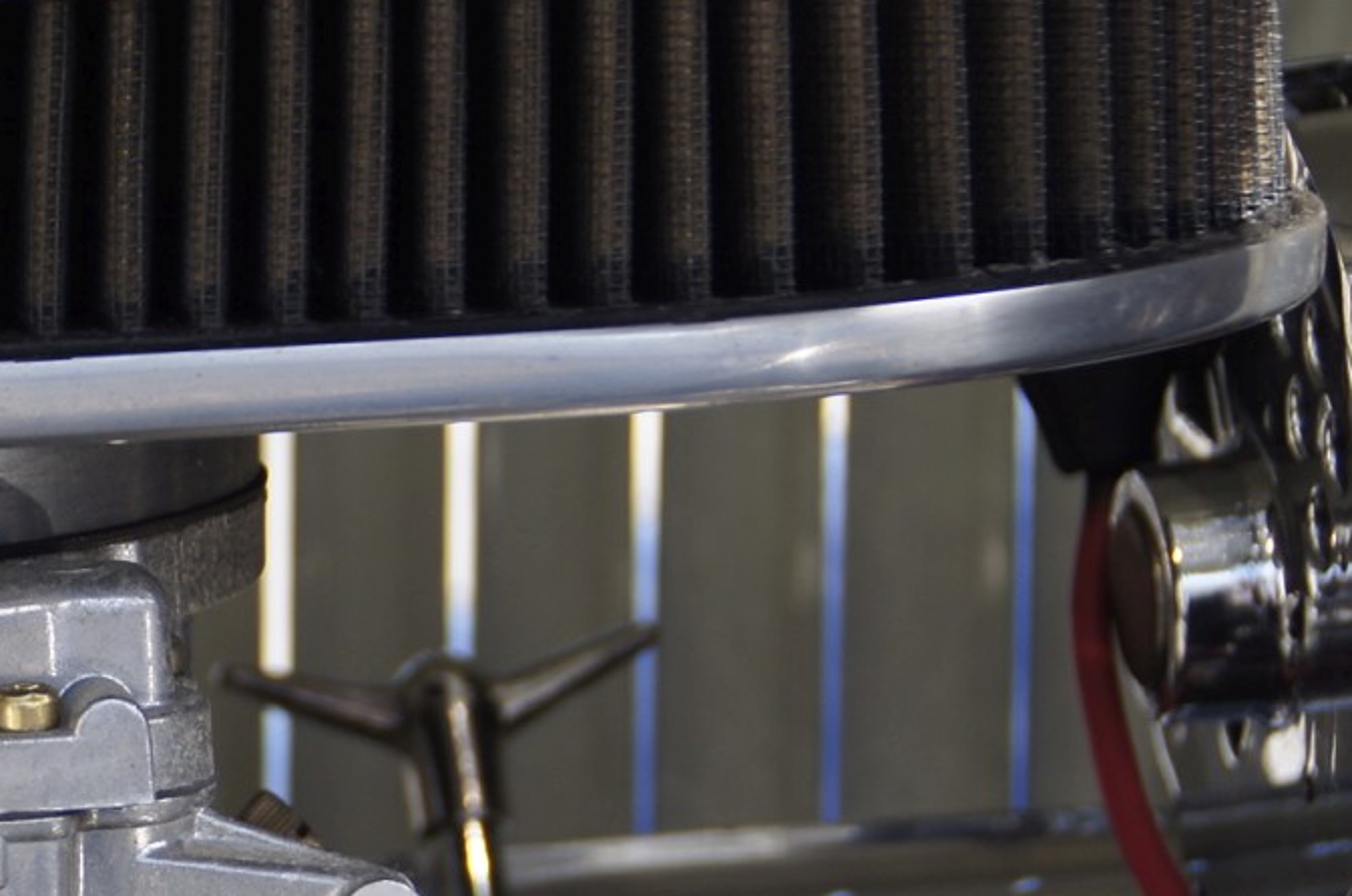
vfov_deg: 5.8
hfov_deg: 8.7
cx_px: -303
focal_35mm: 235
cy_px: 705
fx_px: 8825
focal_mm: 55
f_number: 5.6
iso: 100
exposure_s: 1/100
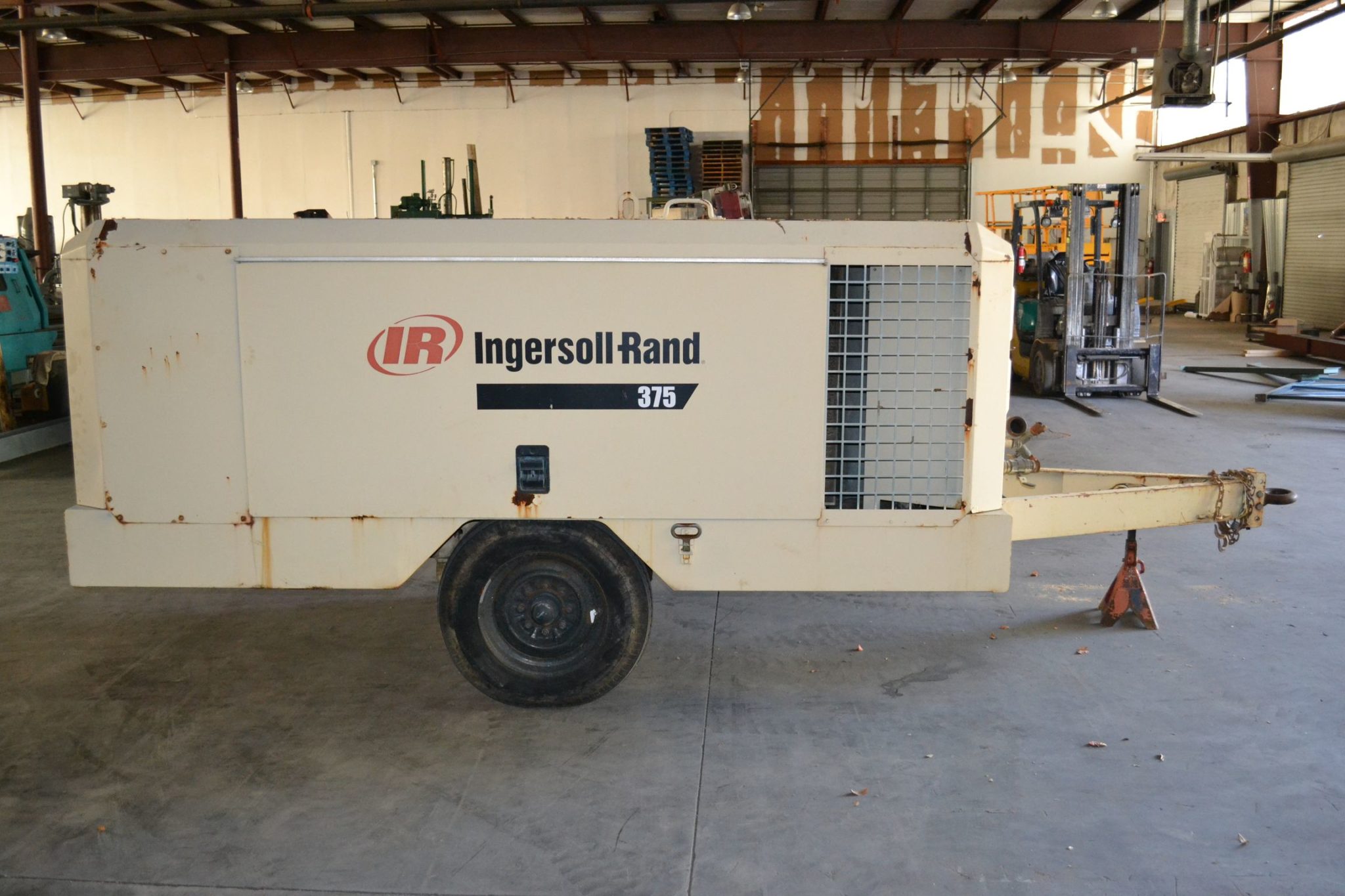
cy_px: 448
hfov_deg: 57.2
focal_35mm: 33
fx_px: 1233
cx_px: 672
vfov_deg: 40.0
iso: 2000
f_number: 3.8
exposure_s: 1/60
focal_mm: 22
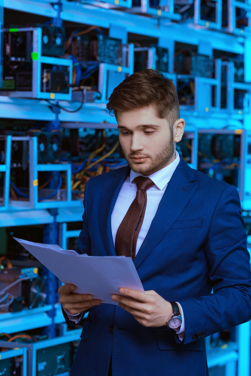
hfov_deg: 10.9
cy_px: 192
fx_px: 1317
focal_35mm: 126
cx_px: 117
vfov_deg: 16.3
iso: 125
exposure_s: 1/160
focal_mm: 110
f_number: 4.5
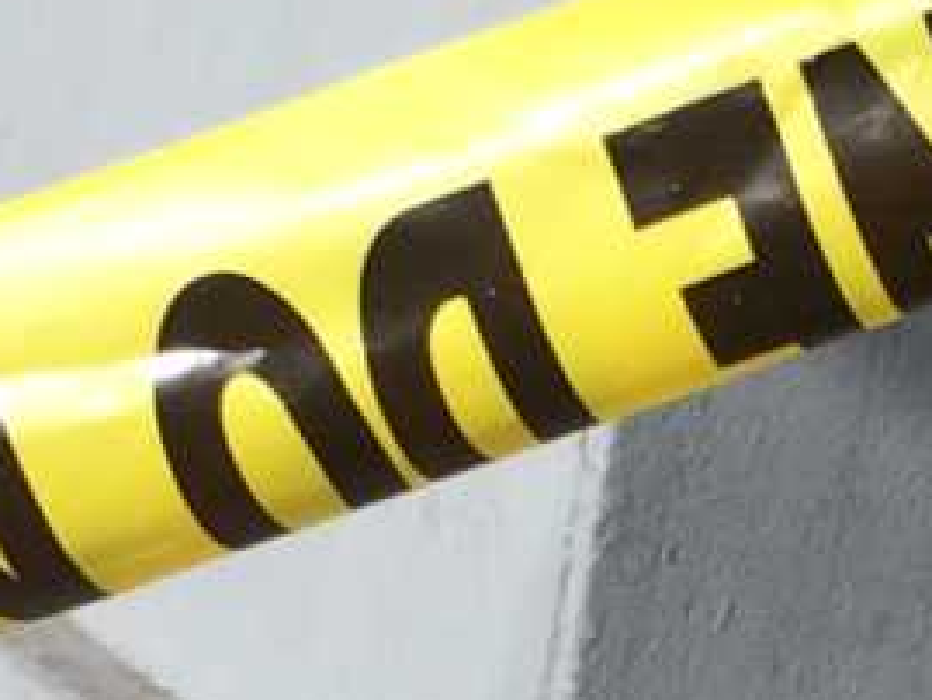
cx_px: 1078
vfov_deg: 6.7
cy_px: 721
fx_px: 5953
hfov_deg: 8.9
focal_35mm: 221
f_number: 2.2
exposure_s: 1/2564
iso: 32
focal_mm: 4.15
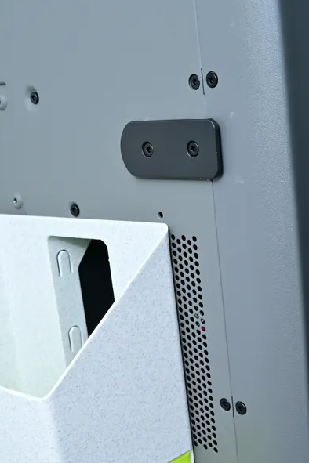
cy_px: 370
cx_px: 62
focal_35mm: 71
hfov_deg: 19.0
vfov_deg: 27.9
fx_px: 914
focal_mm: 42
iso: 280
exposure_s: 1/128
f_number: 16
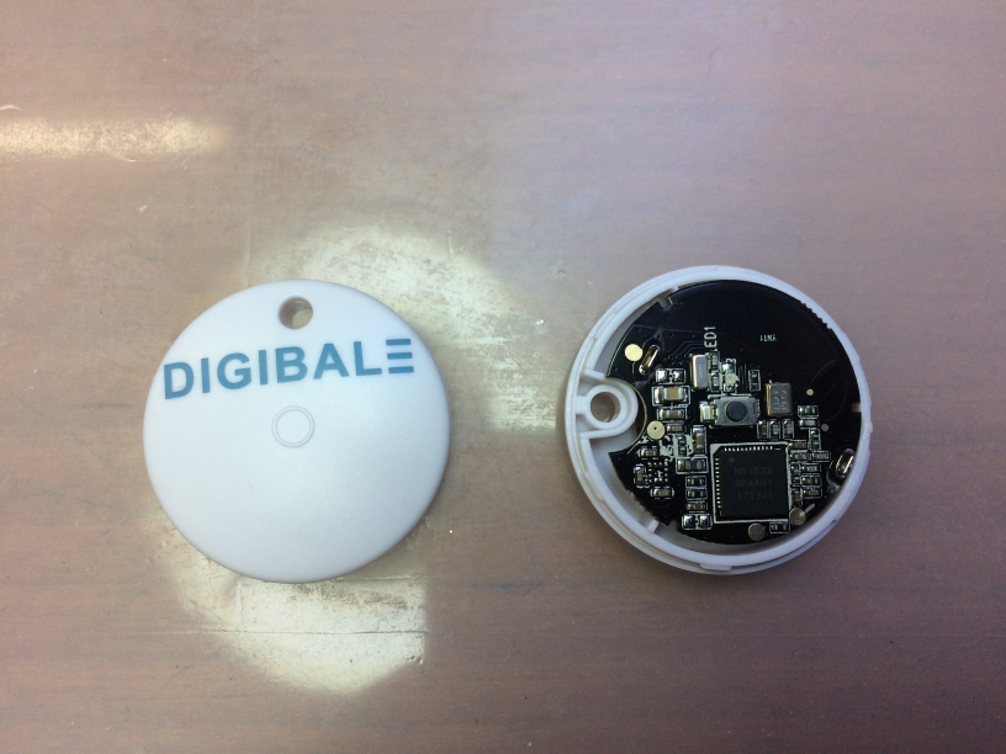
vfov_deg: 48.2
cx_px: 503
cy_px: 377
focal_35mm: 29
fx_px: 843
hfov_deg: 61.7
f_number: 2.2
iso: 64
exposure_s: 1/100
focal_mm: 4.15
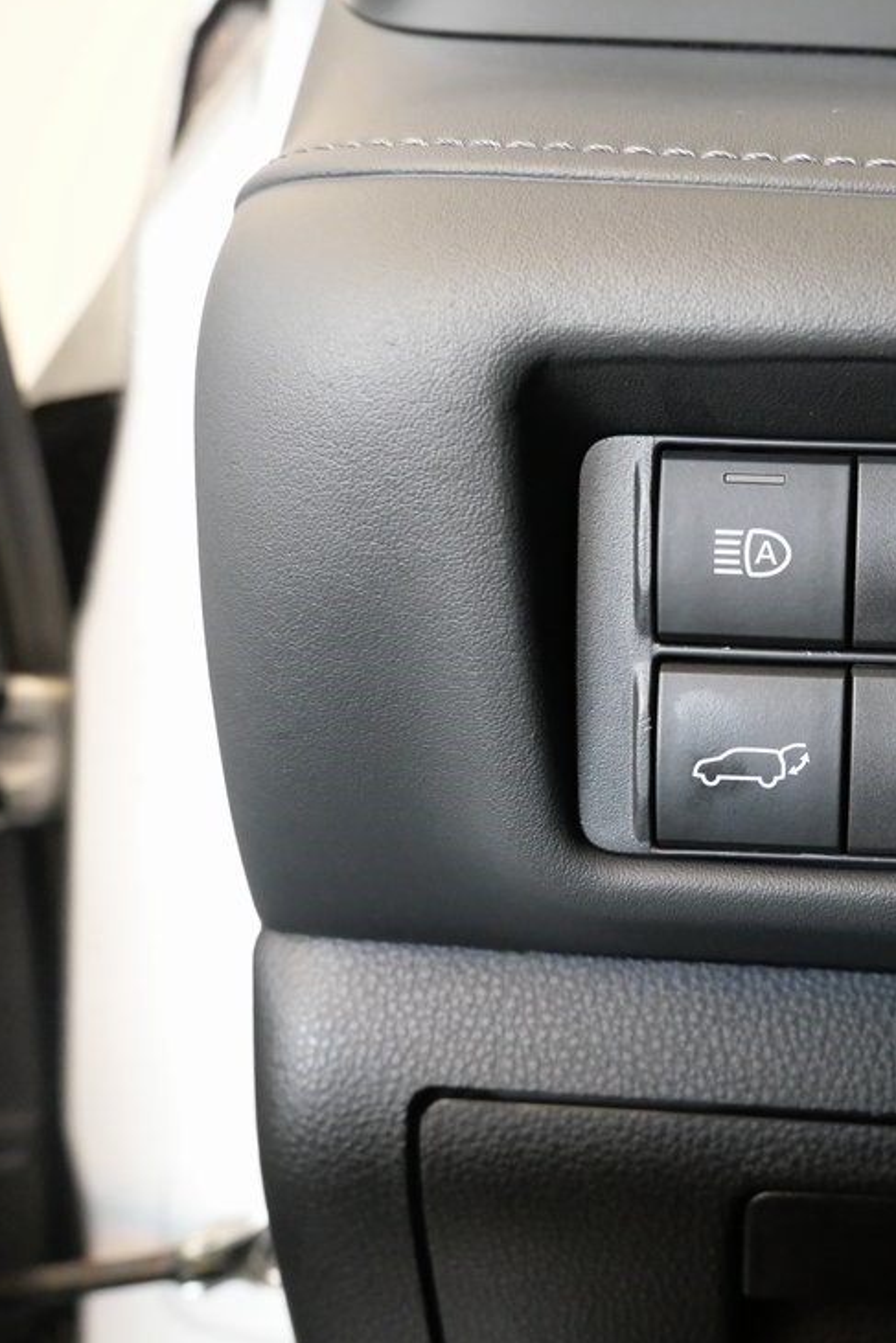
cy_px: 684
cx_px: 824
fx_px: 1306
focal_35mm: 35
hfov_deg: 35.4
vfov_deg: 54.4
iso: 2500
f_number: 4
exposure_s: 1/60
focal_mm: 12
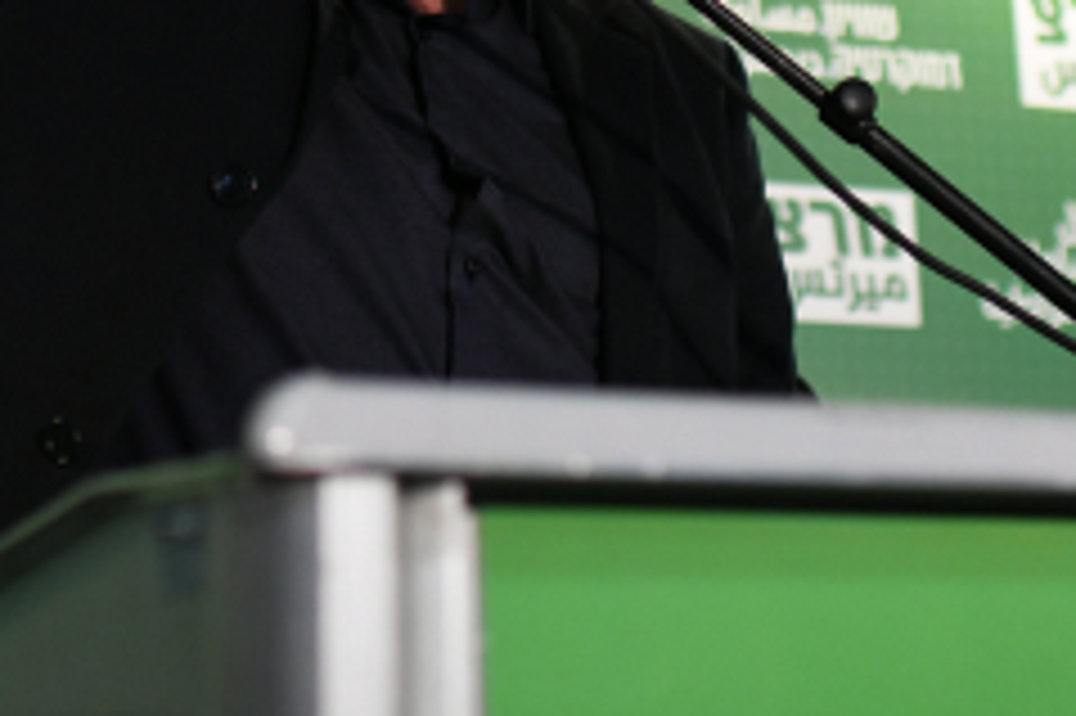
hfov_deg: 19.3
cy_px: -299
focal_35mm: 106
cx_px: 410
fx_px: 3166
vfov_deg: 12.4
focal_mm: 35
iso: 2000
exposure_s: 1/1600
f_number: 2
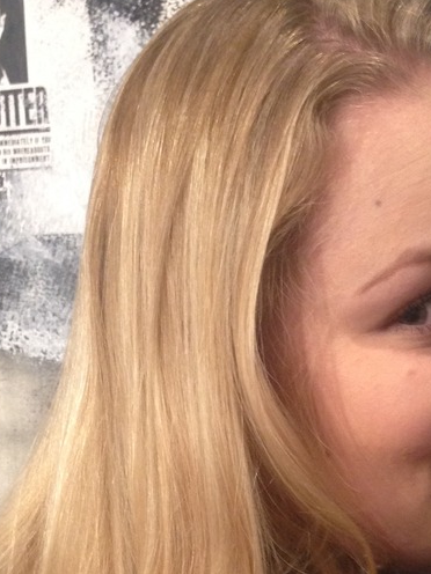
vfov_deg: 24.1
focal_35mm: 78
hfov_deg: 18.8
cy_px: 551
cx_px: 326
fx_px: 1295
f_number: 2.4
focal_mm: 4.12
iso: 200
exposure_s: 1/20
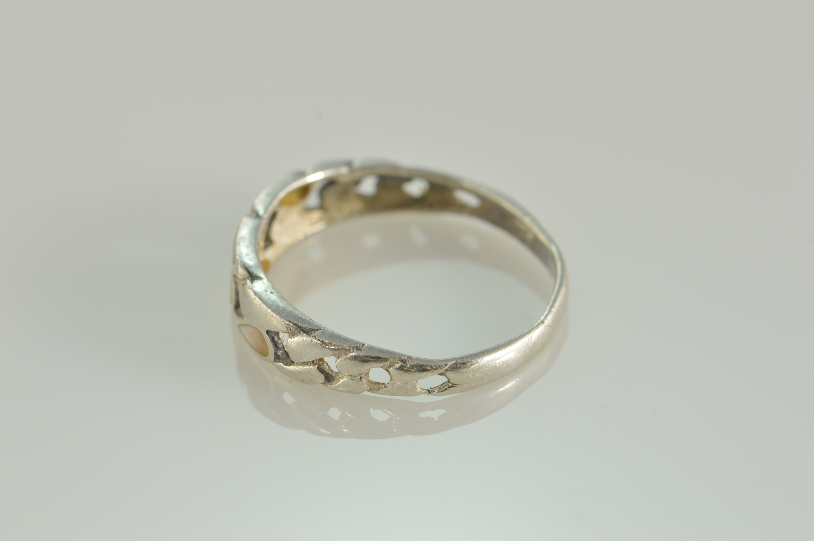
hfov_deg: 13.1
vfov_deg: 8.7
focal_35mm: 158
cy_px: 270
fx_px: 3558
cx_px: 407
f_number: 14
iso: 100
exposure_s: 1/5
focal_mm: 105
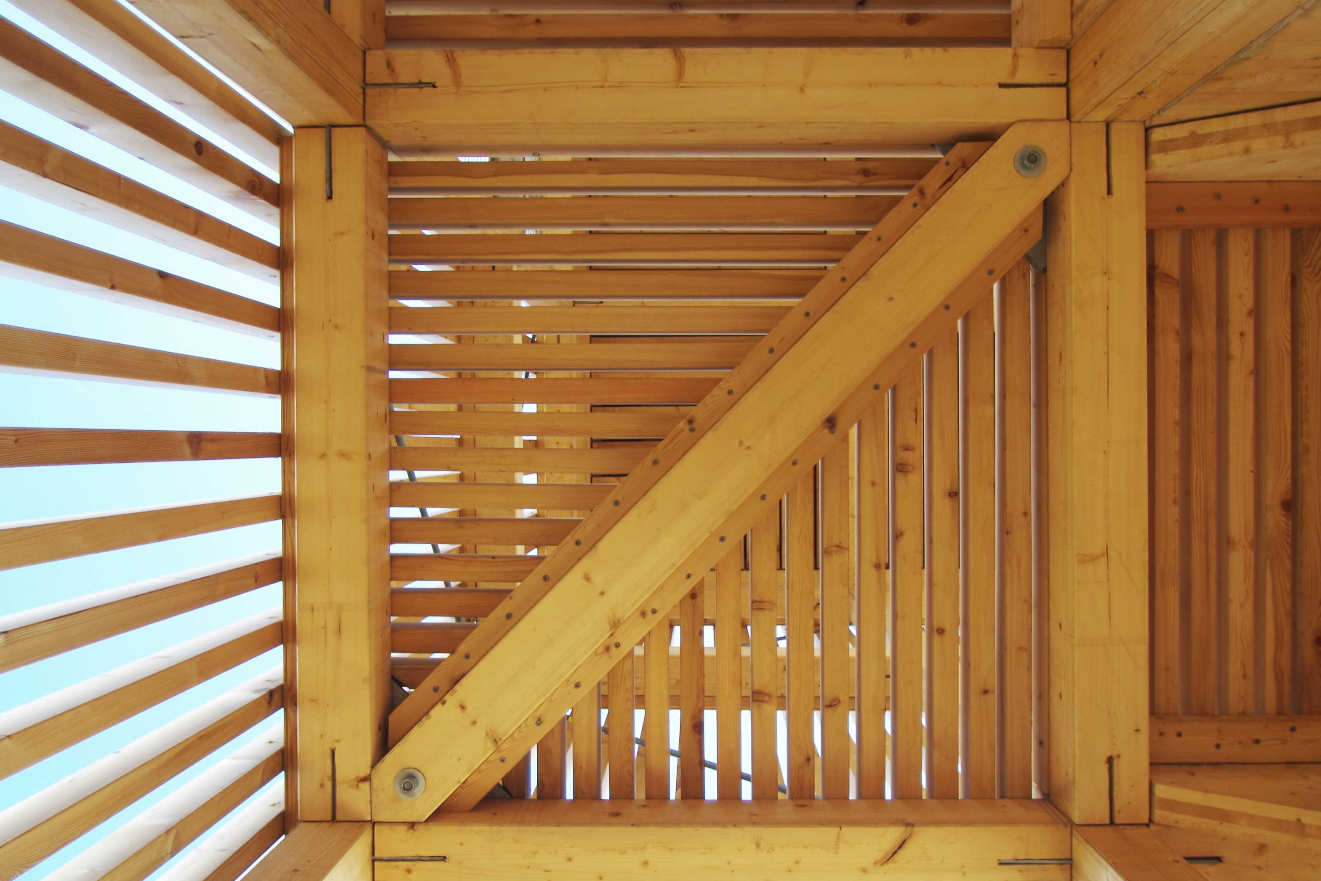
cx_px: 687
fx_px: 881
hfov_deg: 73.7
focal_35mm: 24
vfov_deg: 53.0
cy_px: 487
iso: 100
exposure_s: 1/125
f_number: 4
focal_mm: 12.5
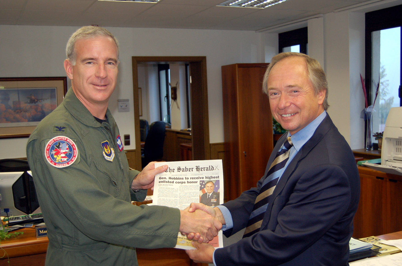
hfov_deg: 46.5
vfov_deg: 31.8
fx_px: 468
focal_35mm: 42
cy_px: 133
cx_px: 201
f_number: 4.2
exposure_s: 1/60
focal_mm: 28
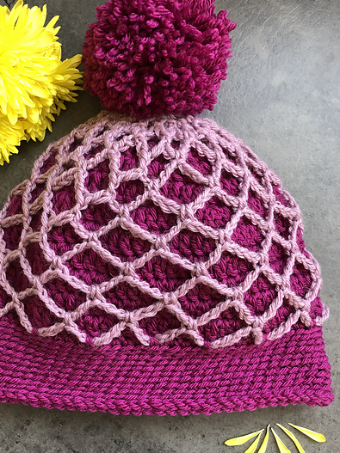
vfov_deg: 54.0
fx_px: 445
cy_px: 231
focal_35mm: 34
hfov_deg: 41.6
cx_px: 138
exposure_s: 1/20
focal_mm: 3.99
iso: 40
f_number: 1.8
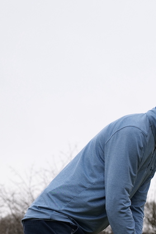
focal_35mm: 105
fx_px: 682
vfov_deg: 18.6
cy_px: 265
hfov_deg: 12.8
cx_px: 181
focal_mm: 39
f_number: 3.5
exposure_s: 1/125
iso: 125
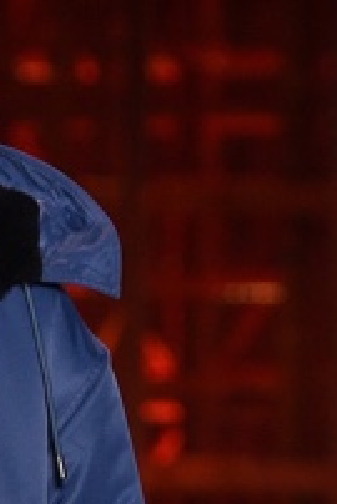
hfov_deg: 1.4
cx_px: -157
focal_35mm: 981
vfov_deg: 2.1
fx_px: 13750
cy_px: 939
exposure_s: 1/500
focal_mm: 165
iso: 2500
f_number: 4.5
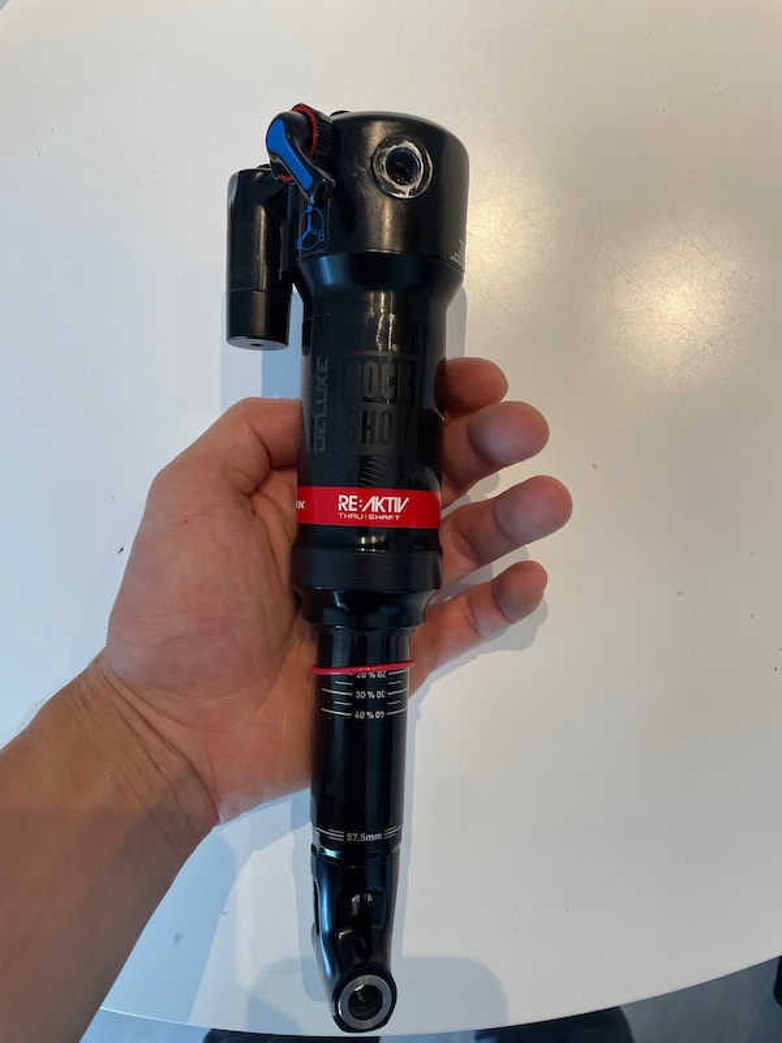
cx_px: 391
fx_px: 783
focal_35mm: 26
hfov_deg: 53.1
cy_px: 522
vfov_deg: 67.3
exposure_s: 1/60
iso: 64
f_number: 1.6
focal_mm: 4.2
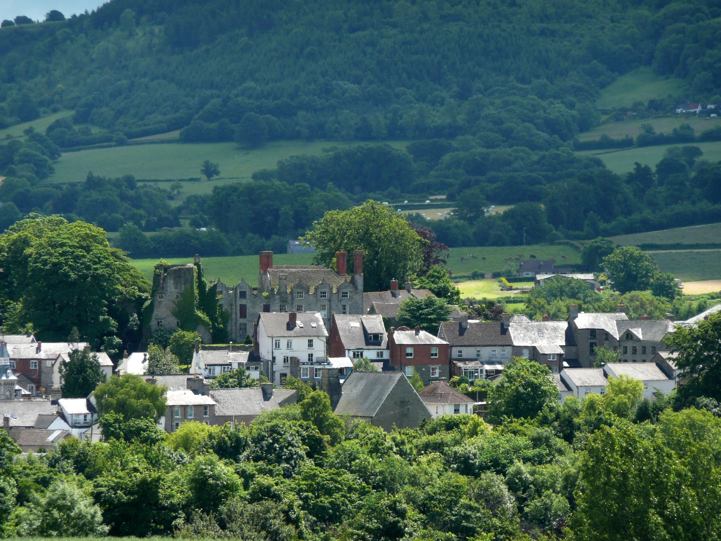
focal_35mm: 238
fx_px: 4957
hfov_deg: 8.3
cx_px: 360
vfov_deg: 6.2
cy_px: 270
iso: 100
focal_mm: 39.1
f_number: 4.9
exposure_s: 1/200
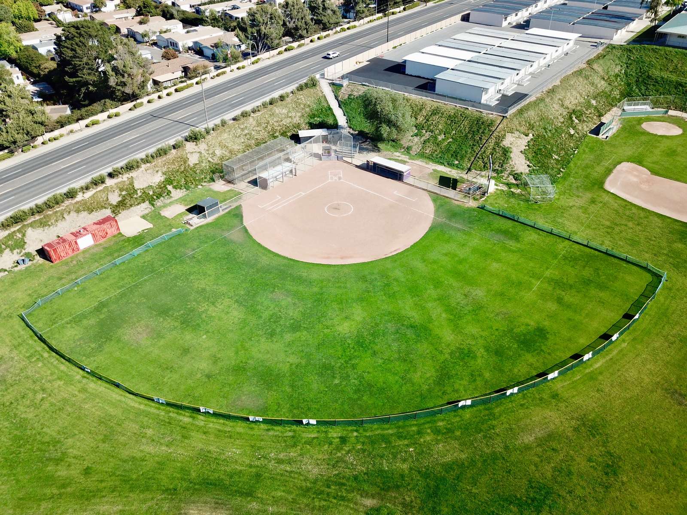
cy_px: 258
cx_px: 344
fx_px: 516
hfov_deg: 67.3
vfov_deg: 53.1
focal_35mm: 26
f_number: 2.2
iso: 100
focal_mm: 4.73
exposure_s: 1/826
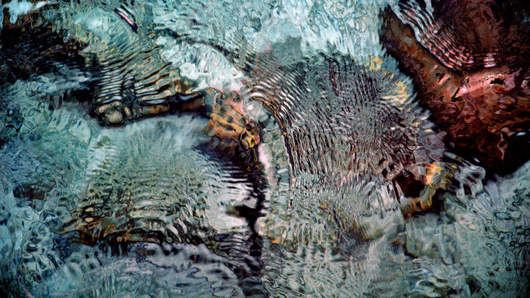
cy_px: 125
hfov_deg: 13.0
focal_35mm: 166
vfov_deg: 7.3
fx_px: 2326
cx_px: 265
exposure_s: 1/125
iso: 400
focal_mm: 105
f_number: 5.6
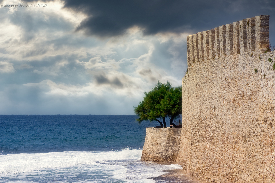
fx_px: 1432
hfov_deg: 11.0
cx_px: 138
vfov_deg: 7.3
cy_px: 92
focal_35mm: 188
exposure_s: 1/1000
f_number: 8
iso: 200
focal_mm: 125
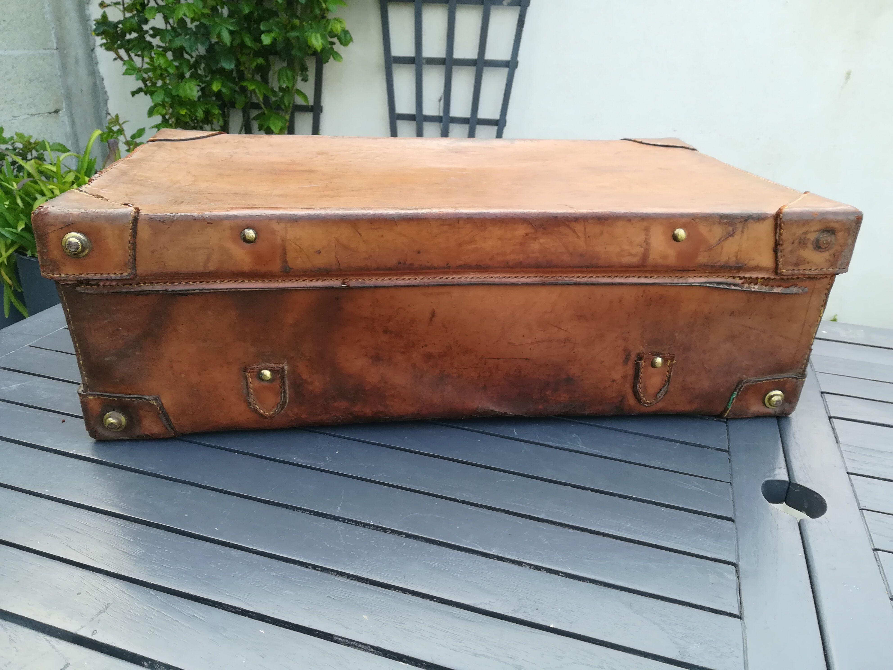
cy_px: 335
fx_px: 671
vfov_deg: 53.1
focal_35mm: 26
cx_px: 446
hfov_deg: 67.3
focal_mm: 3.83
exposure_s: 1/50
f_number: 2.2
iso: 64
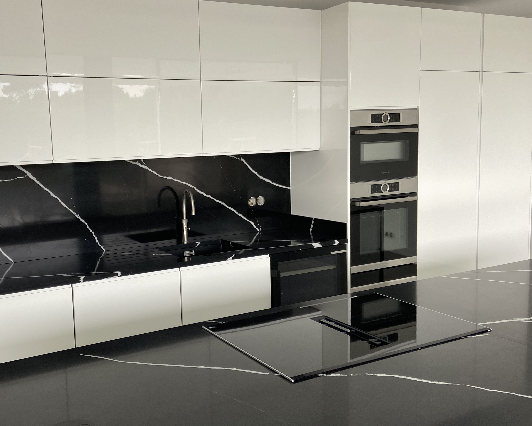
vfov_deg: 41.2
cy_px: 213
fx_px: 567
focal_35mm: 36
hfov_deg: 49.7
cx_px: 194
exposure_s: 1/121
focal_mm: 4.25
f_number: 1.8
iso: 80
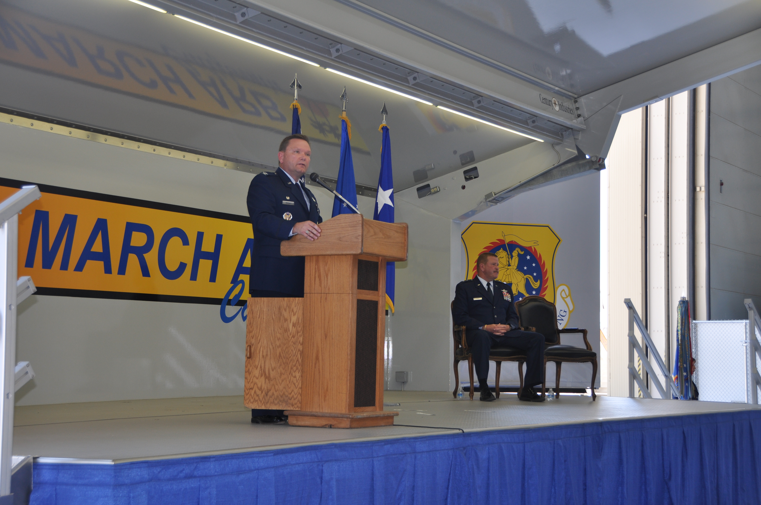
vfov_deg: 21.5
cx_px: 380
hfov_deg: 31.9
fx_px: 1330
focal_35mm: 63
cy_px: 252
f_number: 5.6
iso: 200
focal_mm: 42
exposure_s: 1/125
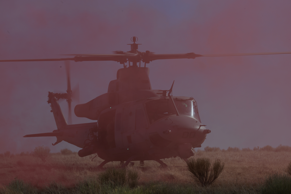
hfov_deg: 10.3
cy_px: 97
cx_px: 146
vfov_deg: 6.9
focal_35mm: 200
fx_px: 1617
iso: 100
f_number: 16
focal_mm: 200
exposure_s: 1/250
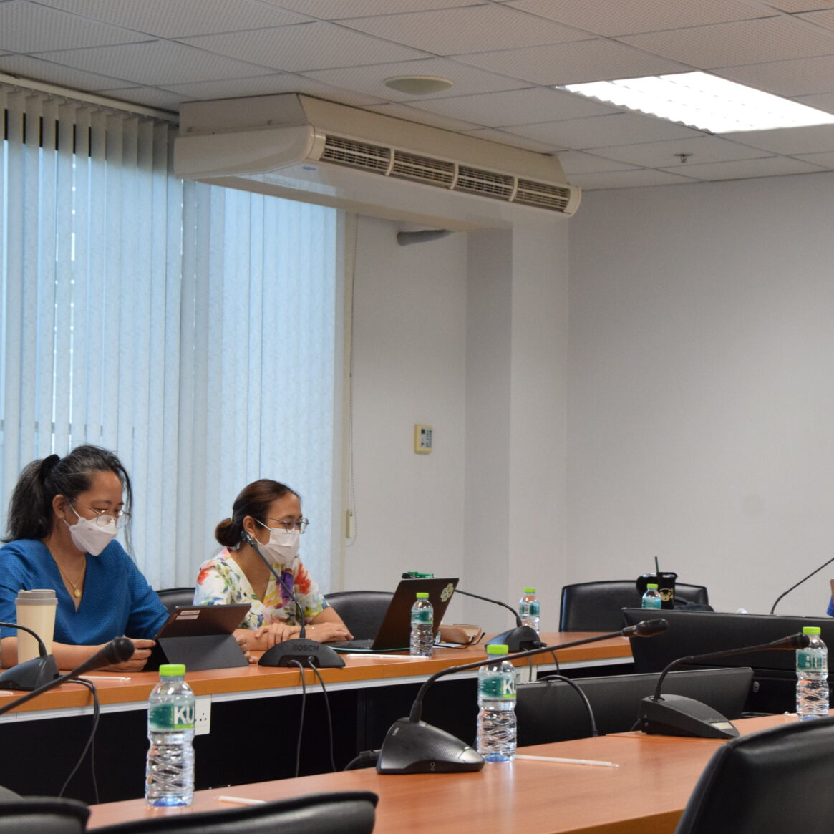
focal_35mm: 89
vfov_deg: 19.6
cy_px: 415
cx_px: 496
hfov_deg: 19.6
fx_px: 2417
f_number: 9
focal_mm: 45
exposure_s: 1/60
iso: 1600
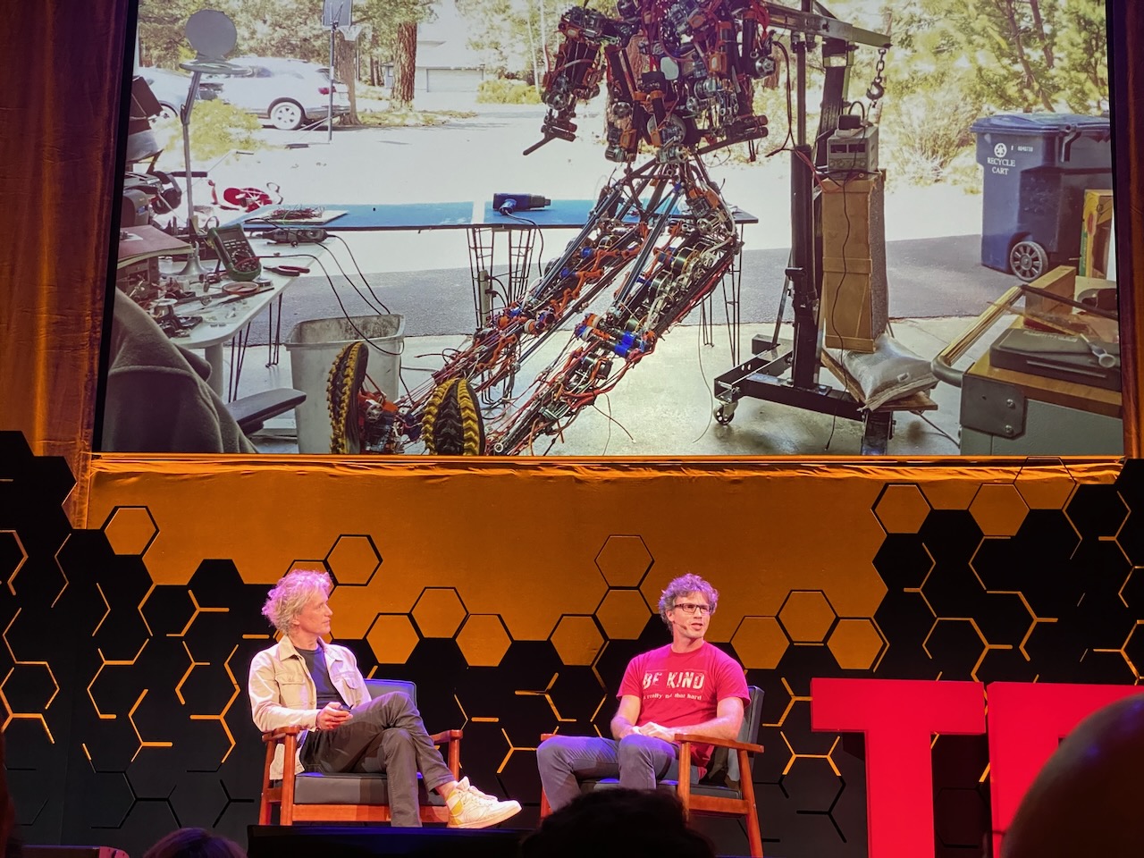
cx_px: 572
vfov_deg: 28.0
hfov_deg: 36.8
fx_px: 1719
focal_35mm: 52
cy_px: 429
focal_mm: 6
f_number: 2
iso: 500
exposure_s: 1/60
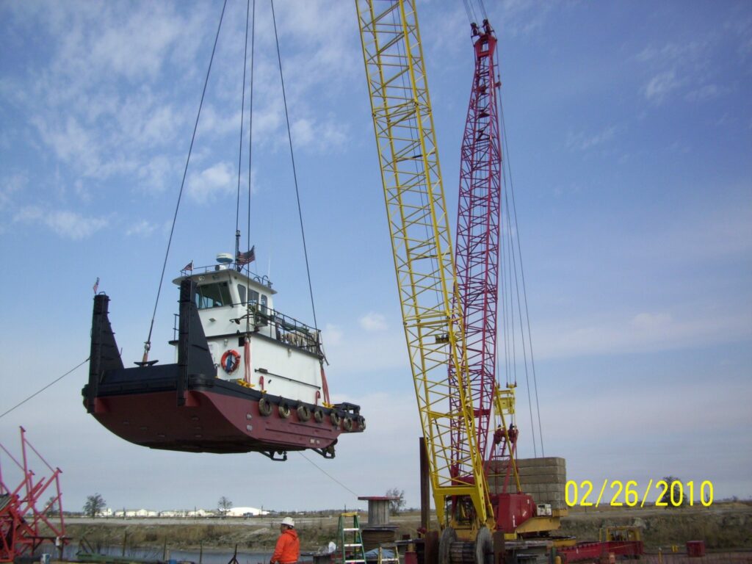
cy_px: 282
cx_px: 376
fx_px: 739
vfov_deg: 41.8
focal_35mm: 34
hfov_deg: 54.0
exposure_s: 1/400
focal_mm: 5.7
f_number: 5.6
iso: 80
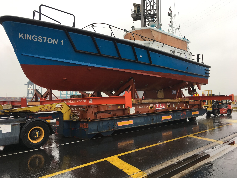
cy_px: 89
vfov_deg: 48.2
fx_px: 199
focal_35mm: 29
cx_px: 118
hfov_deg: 61.7
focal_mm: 4.15
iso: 25
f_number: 2.2
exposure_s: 1/114
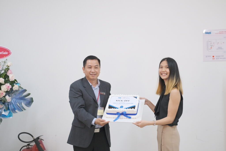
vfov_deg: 25.5
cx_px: 113
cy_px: 76
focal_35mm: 53
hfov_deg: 37.5
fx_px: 333
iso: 1600
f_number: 2.2
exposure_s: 1/110
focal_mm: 35
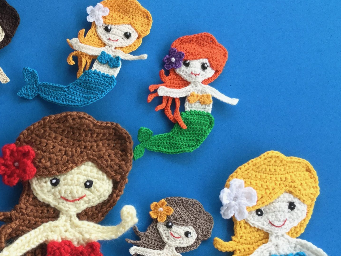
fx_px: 542
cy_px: 192
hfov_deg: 33.4
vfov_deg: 26.2
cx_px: 47
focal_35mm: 55
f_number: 2.4
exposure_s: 1/33
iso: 32
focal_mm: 3.3
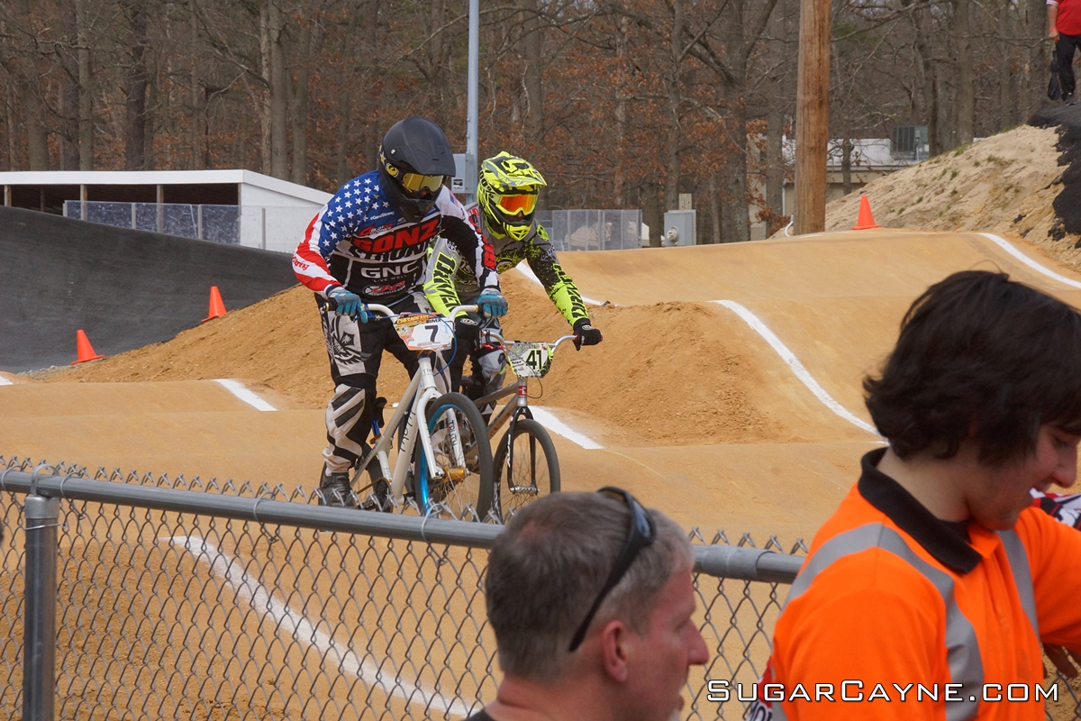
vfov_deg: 8.3
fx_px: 4954
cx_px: 540
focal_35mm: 165
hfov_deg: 12.5
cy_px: 360
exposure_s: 1/500
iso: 800
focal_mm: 110
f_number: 18
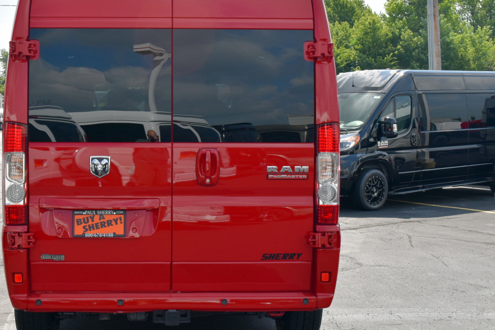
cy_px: 151
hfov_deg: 35.5
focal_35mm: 56
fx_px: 766
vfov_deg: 24.3
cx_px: 173
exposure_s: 1/250
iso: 220
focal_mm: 25
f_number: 8
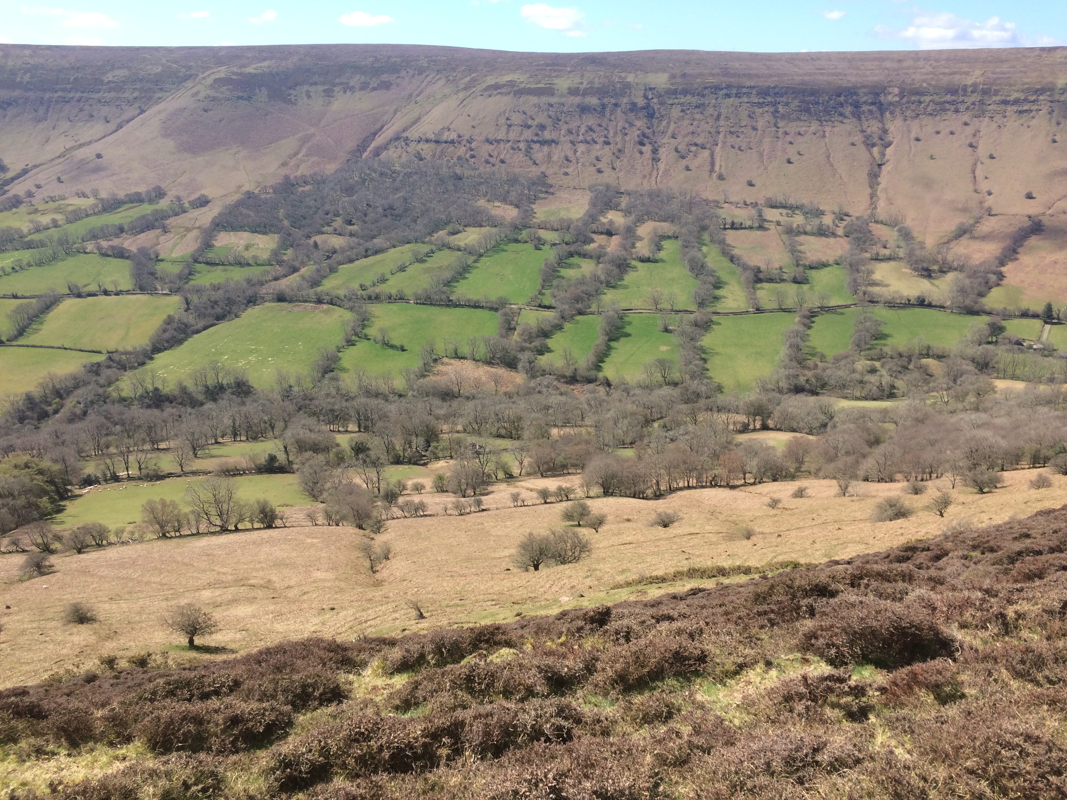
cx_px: 534
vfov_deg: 48.2
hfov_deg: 61.7
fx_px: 894
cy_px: 400
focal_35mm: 29
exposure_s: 1/954
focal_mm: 4.15
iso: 32
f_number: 2.2
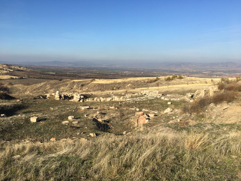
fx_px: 202
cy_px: 90
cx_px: 120
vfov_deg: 48.2
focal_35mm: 29
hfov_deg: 61.7
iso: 25
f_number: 2.2
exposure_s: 1/1637
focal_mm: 4.15
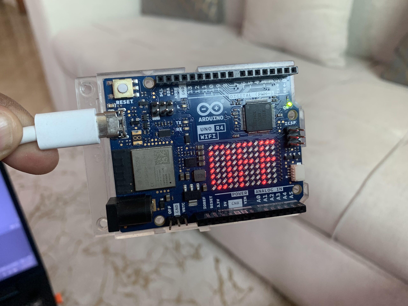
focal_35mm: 26
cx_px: 204
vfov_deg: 53.1
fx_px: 306
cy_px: 153
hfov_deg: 67.3
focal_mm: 4.25
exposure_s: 1/49
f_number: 1.8
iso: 80
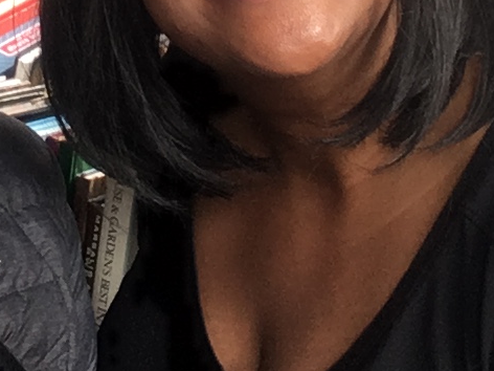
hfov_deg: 22.8
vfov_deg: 16.6
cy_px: -110
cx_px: 71
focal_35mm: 84
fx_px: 1199
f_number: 2.4
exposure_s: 1/40
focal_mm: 2.15
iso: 50
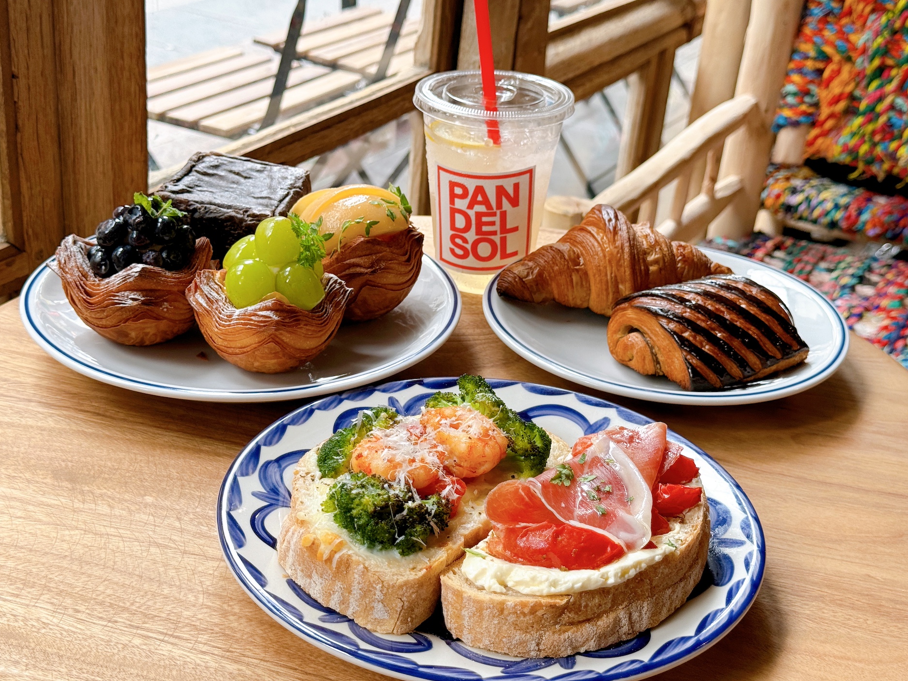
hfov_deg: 38.9
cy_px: 341
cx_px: 456
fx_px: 1285
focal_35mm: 49
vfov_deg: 29.7
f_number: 1.78
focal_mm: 6.76
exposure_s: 1/121
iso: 80
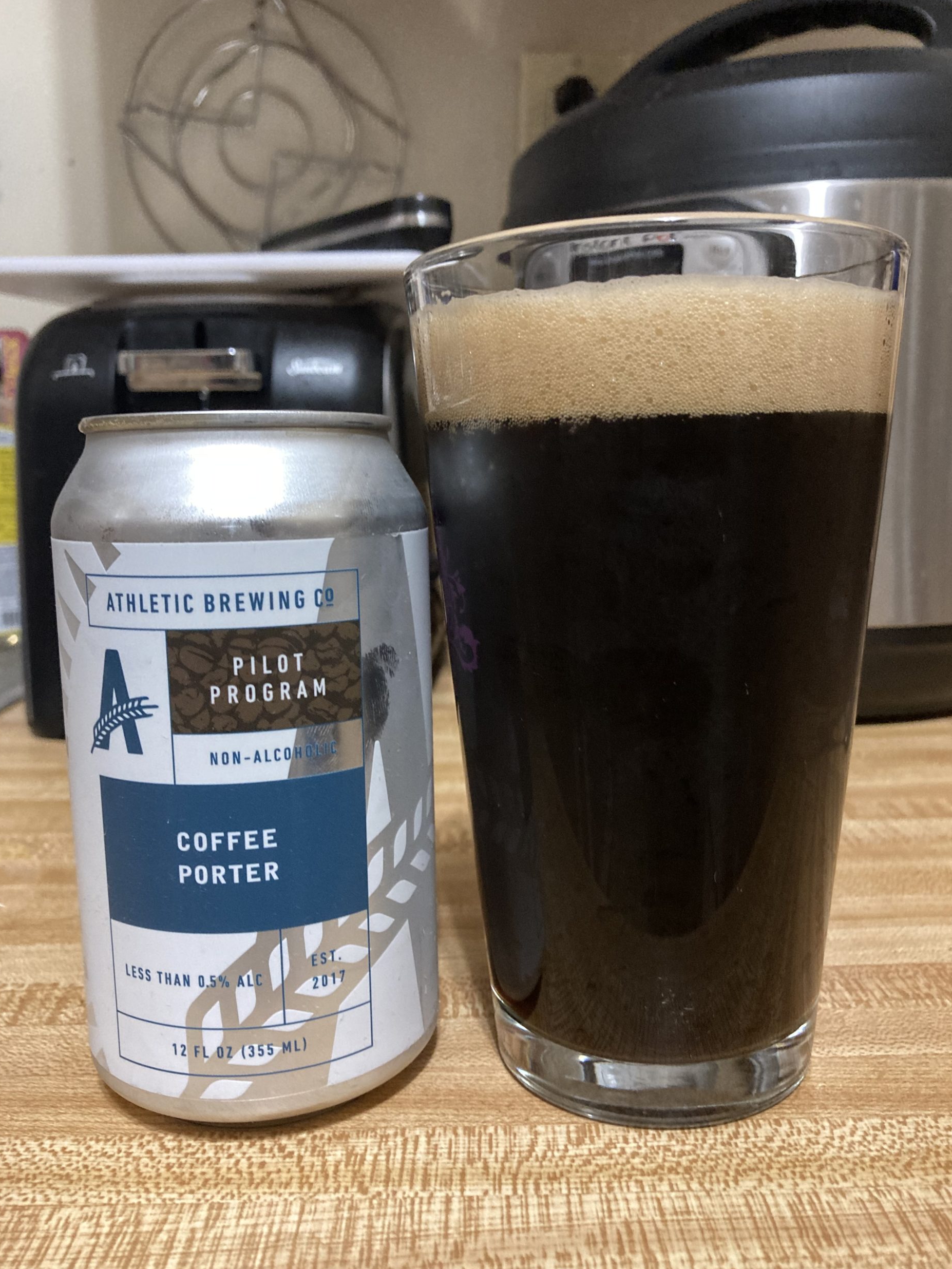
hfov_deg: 48.2
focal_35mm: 29
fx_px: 1063
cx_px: 478
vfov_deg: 61.7
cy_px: 630
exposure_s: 1/30
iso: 400
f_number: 1.8
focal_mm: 3.99
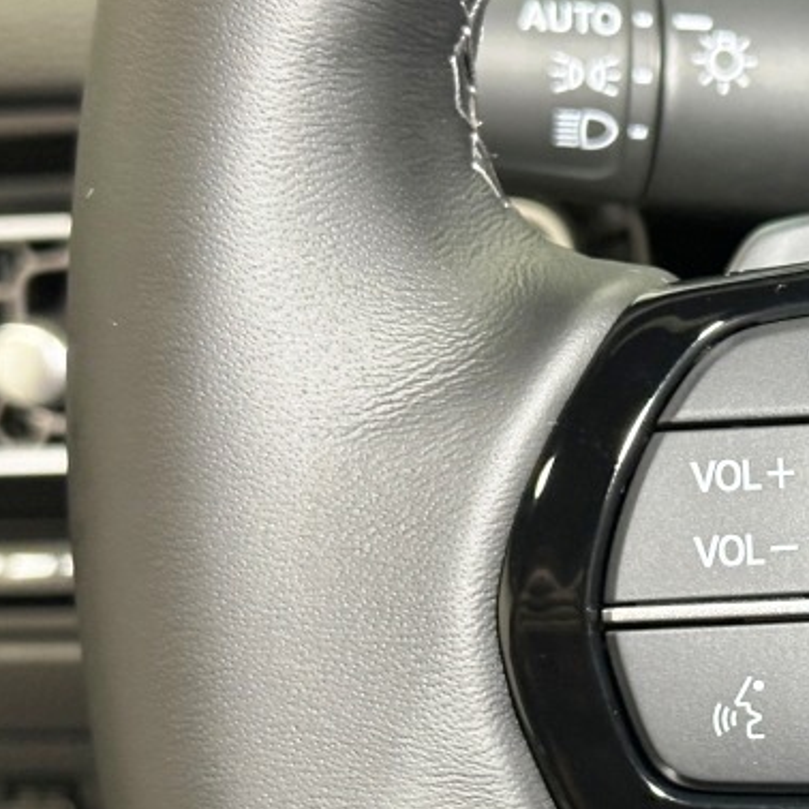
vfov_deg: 15.1
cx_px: 916
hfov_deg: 14.7
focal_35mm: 115
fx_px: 3041
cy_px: 535
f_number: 1.78
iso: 500
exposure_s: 1/30
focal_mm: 6.86
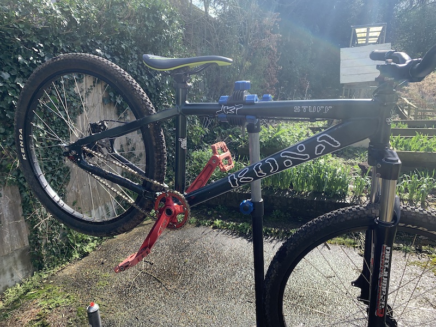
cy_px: 164
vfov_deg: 53.1
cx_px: 218
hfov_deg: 67.3
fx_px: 327
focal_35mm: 26
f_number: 1.8
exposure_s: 1/683
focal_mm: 4.25
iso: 25
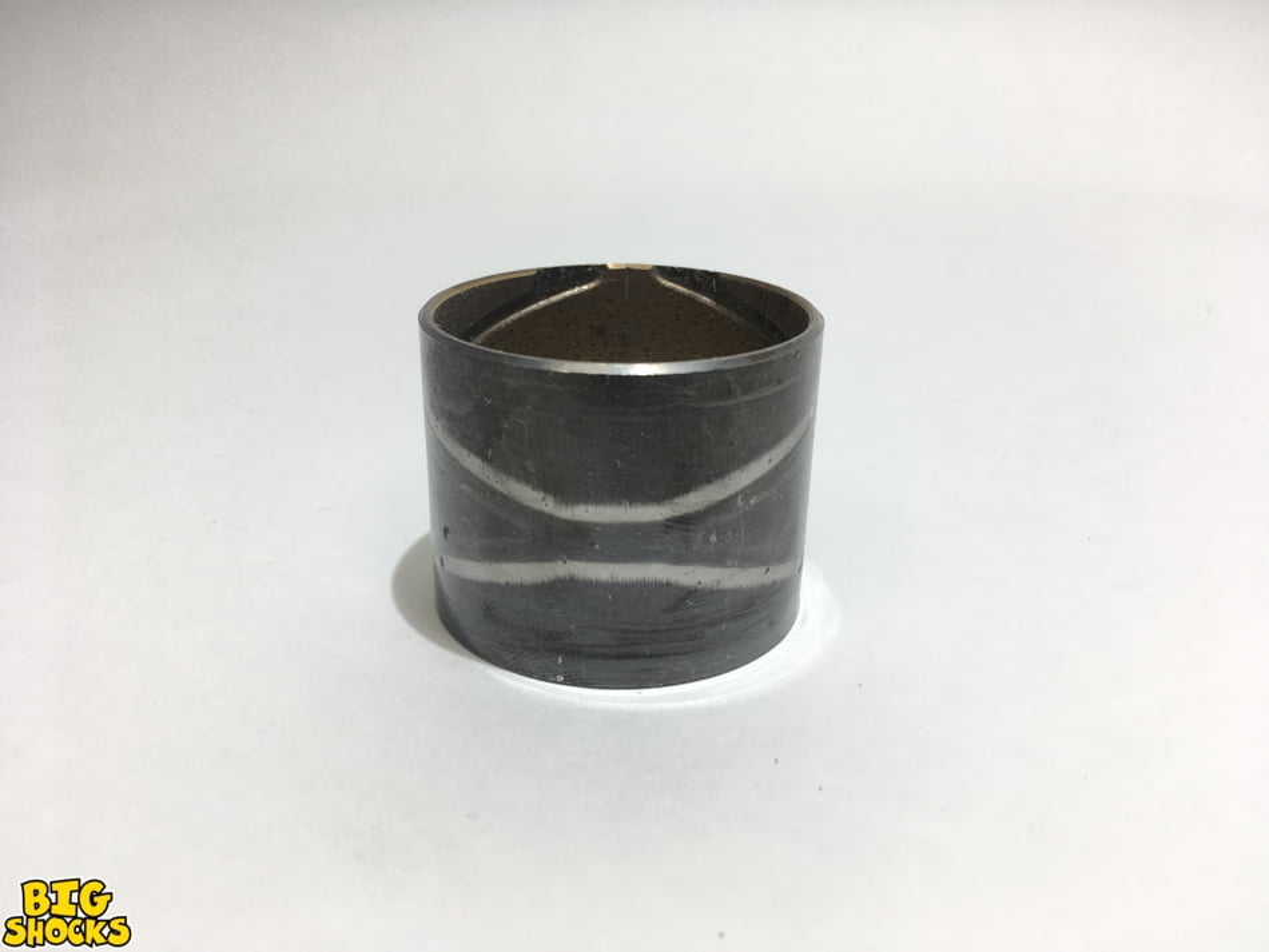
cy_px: 476
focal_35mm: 29
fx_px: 1063
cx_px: 634
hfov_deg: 61.6
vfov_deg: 48.2
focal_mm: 4.15
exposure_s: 1/120
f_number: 2.2
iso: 32
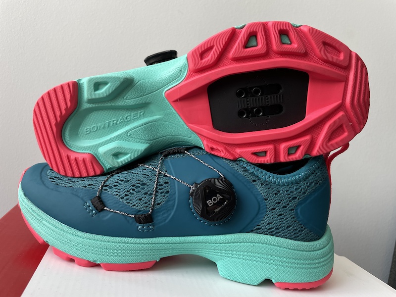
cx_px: 198
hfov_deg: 67.3
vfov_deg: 53.1
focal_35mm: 26
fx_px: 297
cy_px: 148
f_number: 1.6
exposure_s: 1/121
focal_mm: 4.2
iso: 40
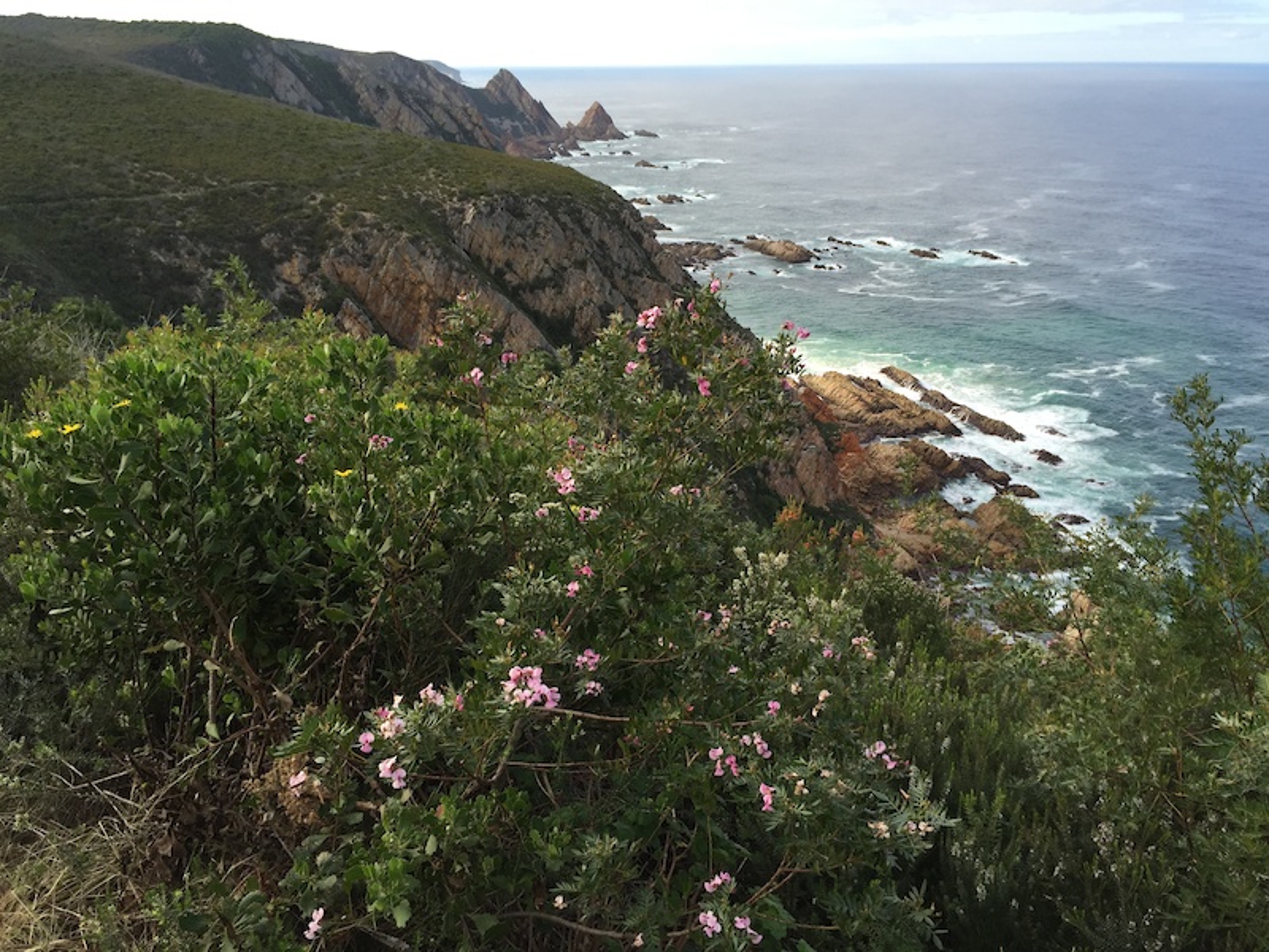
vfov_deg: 48.2
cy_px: 476
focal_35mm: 29
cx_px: 634
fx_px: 1063
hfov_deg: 61.7
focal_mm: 4.15
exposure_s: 1/557
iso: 32
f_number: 2.2
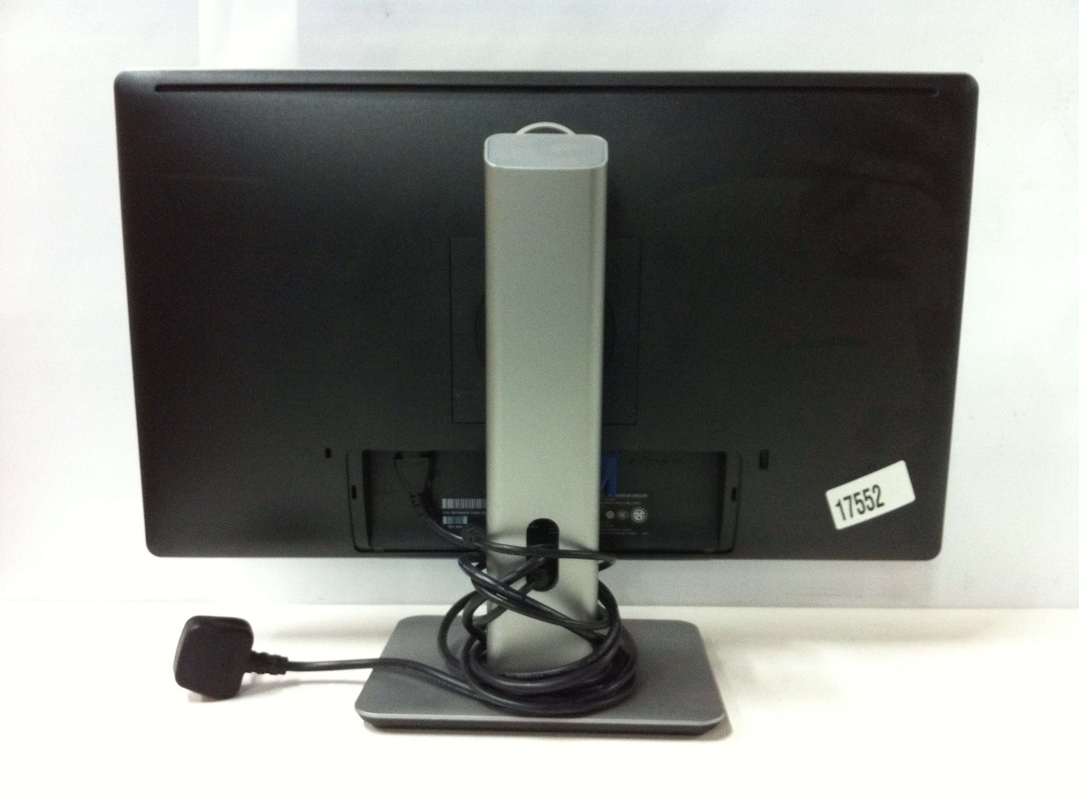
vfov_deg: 40.6
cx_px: 540
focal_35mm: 35
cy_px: 403
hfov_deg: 52.7
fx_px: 1089
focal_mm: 3.85
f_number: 2.8
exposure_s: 1/15
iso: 250
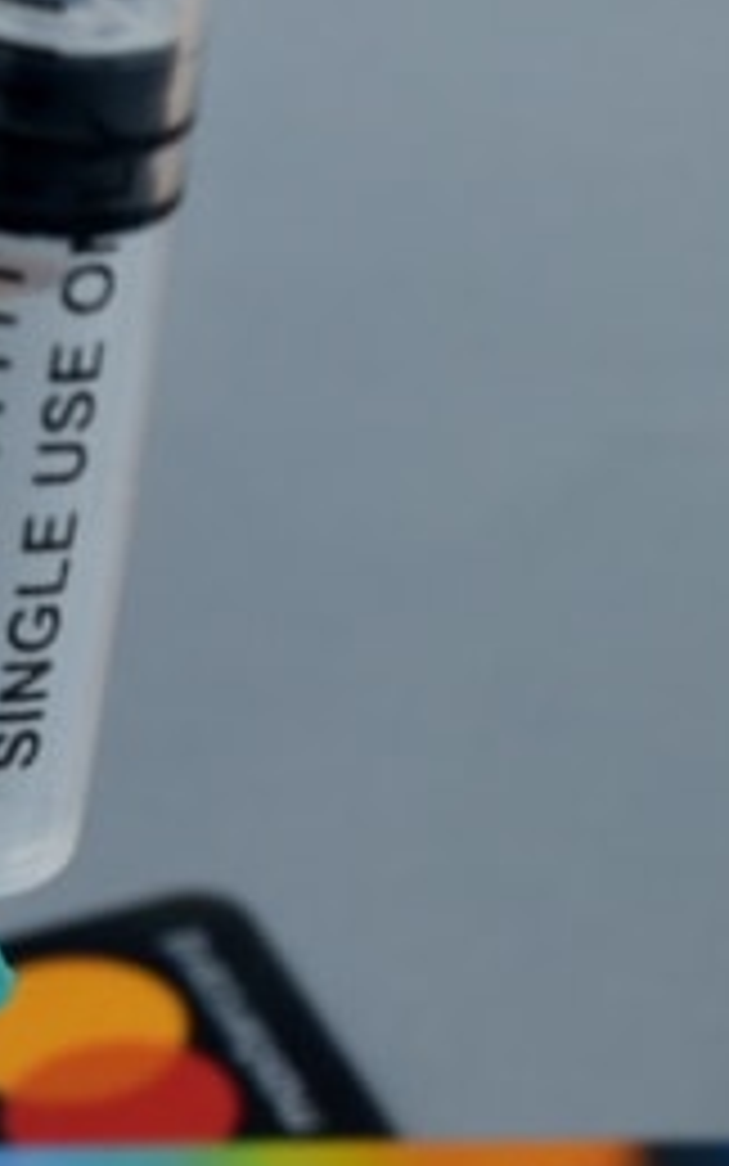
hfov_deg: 4.9
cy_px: 1621
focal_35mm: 269
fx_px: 8546
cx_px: 392
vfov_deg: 7.7
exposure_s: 1/125
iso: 125
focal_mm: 38
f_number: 9
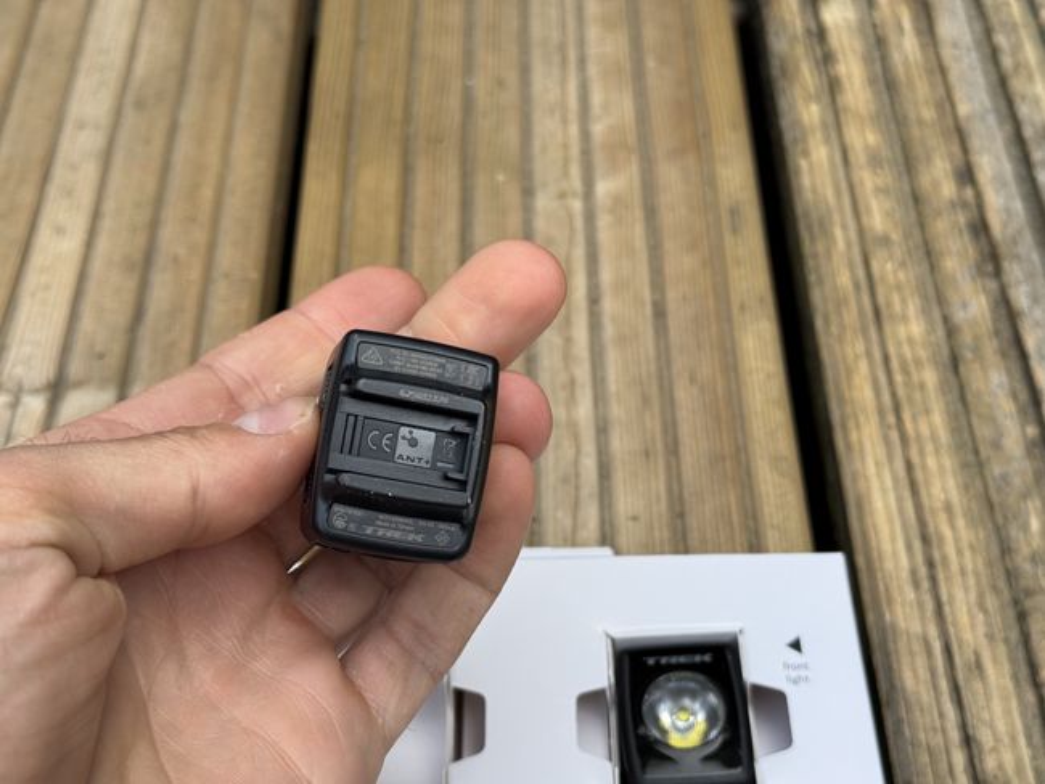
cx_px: 522
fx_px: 1450
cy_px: 392
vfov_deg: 30.3
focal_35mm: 48
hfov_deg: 39.6
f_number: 1.78
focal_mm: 6.76
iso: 64
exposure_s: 1/783
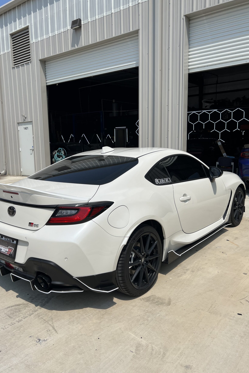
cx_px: 115
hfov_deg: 46.4
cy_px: 181
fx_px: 290
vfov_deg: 65.5
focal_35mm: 28
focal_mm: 5.7
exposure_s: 1/8696
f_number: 1.5
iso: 50
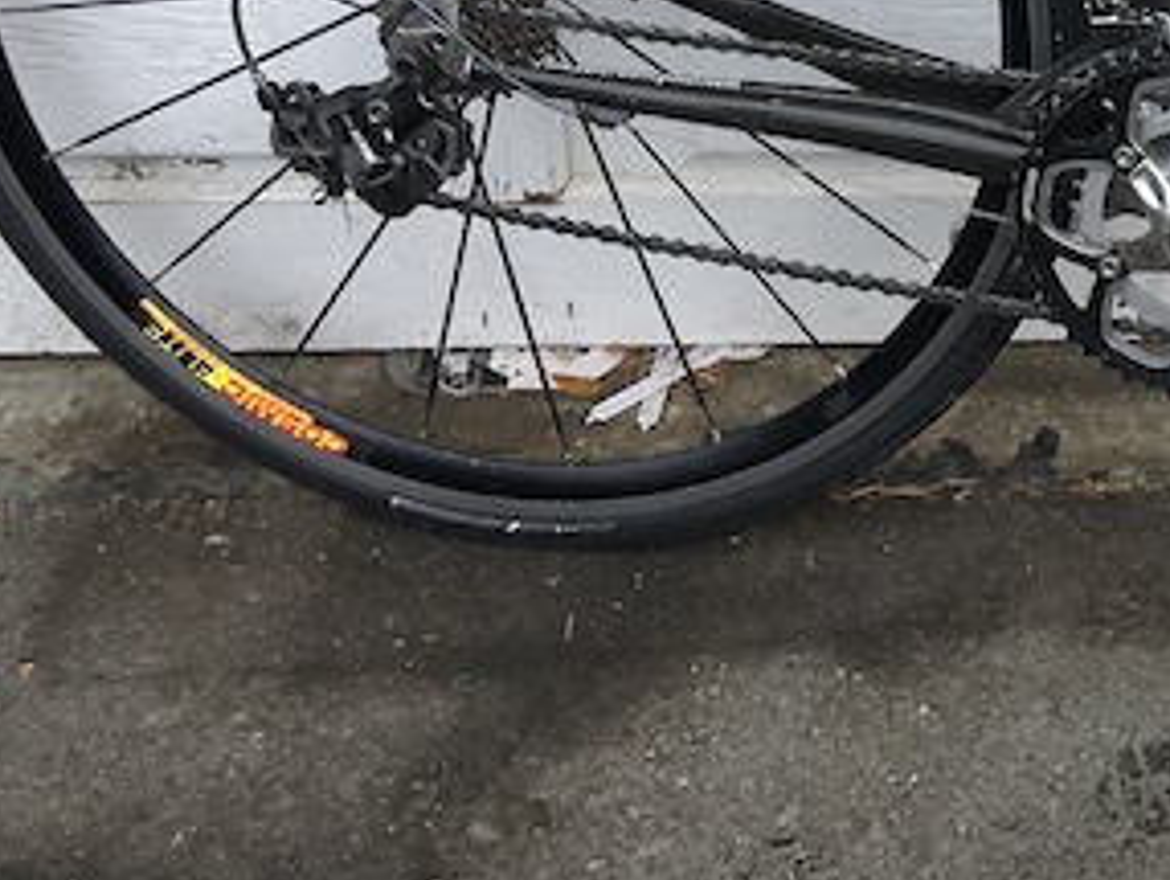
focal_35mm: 81
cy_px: -270
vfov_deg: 17.1
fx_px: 2740
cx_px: 1407
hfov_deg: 22.2
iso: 25
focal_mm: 4.15
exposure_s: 1/466
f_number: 2.2
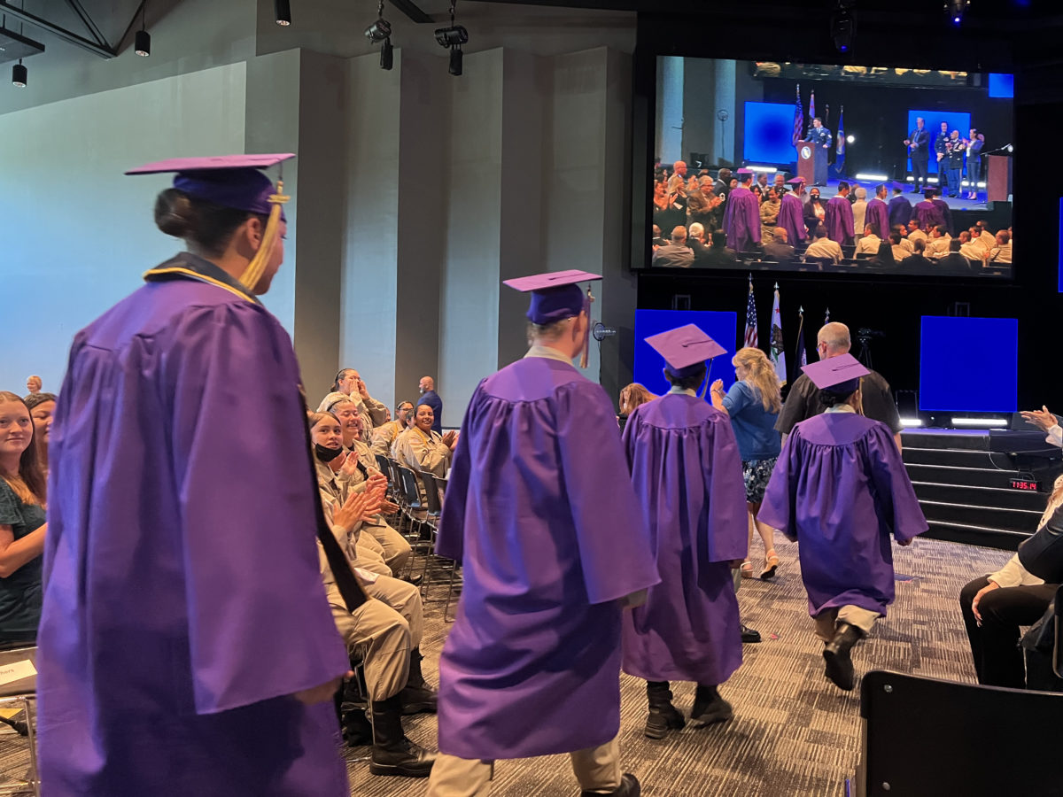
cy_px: 398
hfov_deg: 67.3
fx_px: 798
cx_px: 532
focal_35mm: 26
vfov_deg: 53.1
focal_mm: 5.7
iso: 500
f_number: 1.5
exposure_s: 1/40
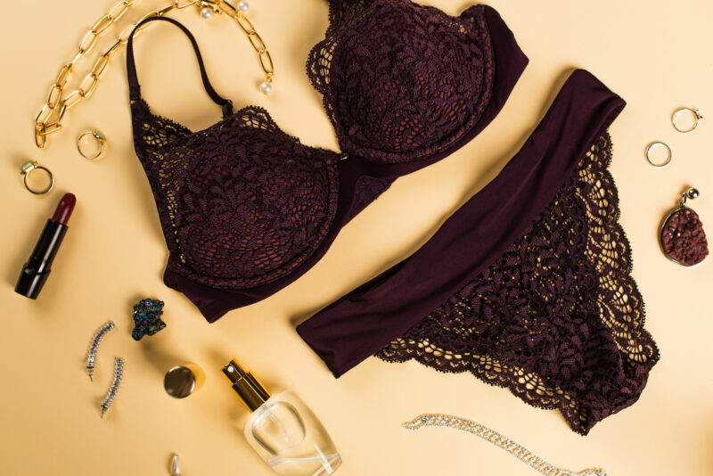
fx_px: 991
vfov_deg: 27.0
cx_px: 356
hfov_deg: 39.6
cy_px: 238
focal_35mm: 50
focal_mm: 50
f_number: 4.5
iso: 160
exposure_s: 1/160
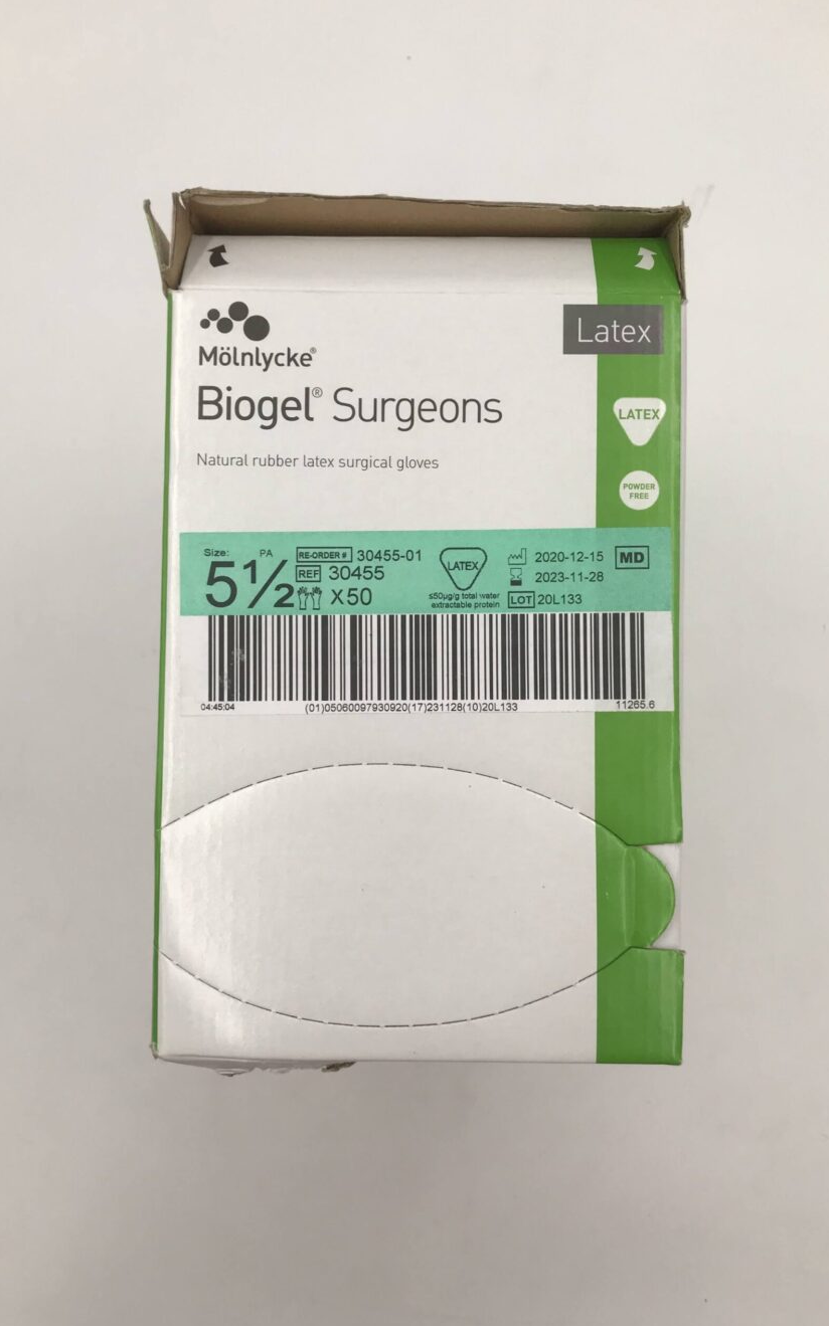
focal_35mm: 30
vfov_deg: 62.9
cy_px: 666
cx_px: 421
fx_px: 1085
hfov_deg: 41.8
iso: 32
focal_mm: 3.99
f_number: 1.8
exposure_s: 1/60
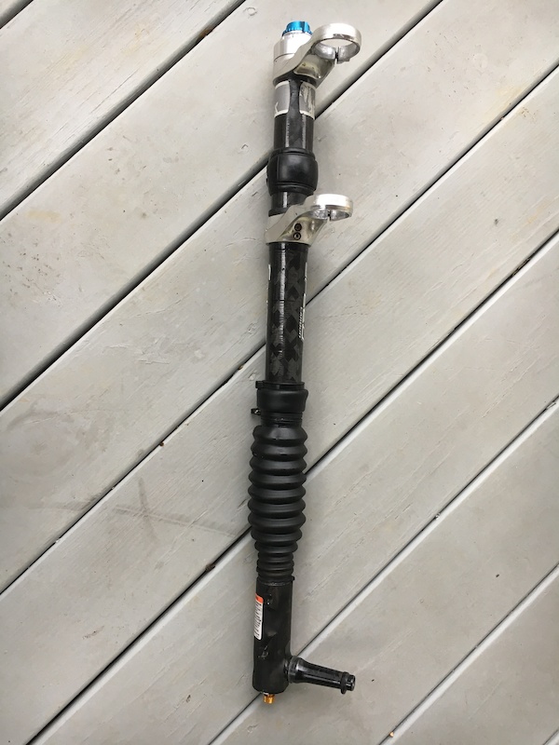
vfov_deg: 61.7
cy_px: 372
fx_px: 624
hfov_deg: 48.2
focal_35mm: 29
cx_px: 280
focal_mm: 4.15
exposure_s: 1/40
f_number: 2.2
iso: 25
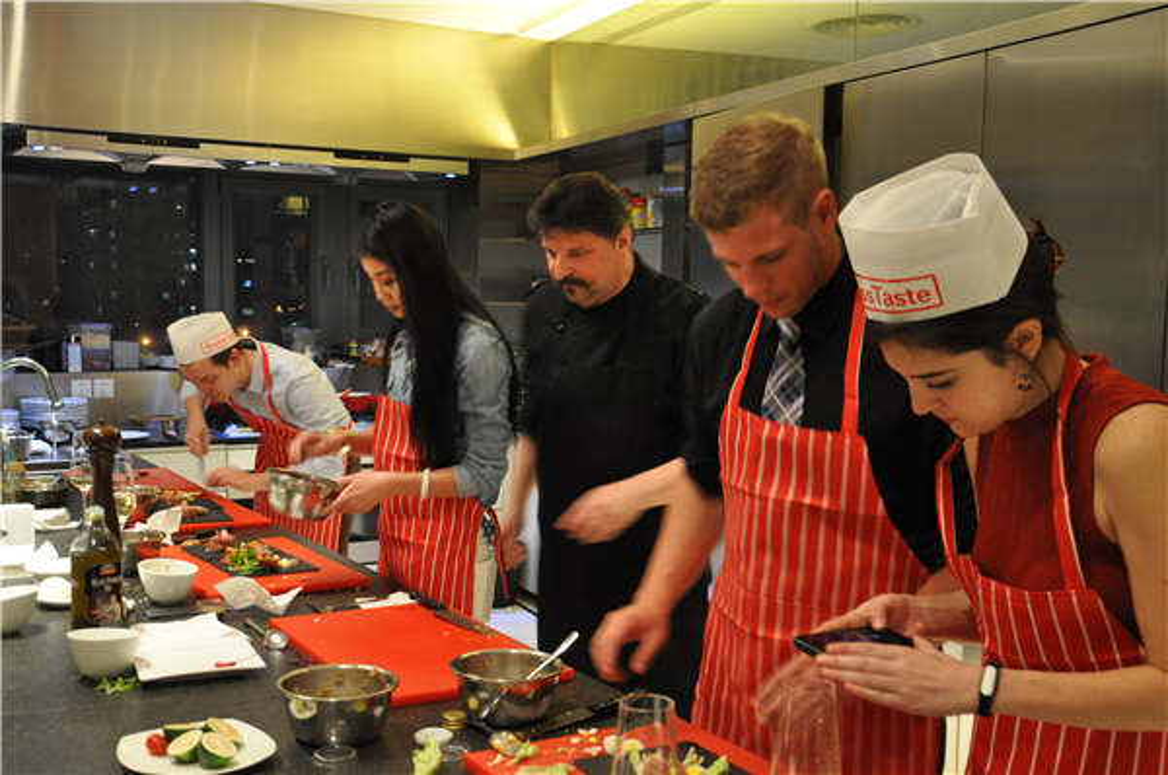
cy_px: 388
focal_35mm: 38
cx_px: 584
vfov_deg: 35.4
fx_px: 1215
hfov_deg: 51.4
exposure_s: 1/10
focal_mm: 25
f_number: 4
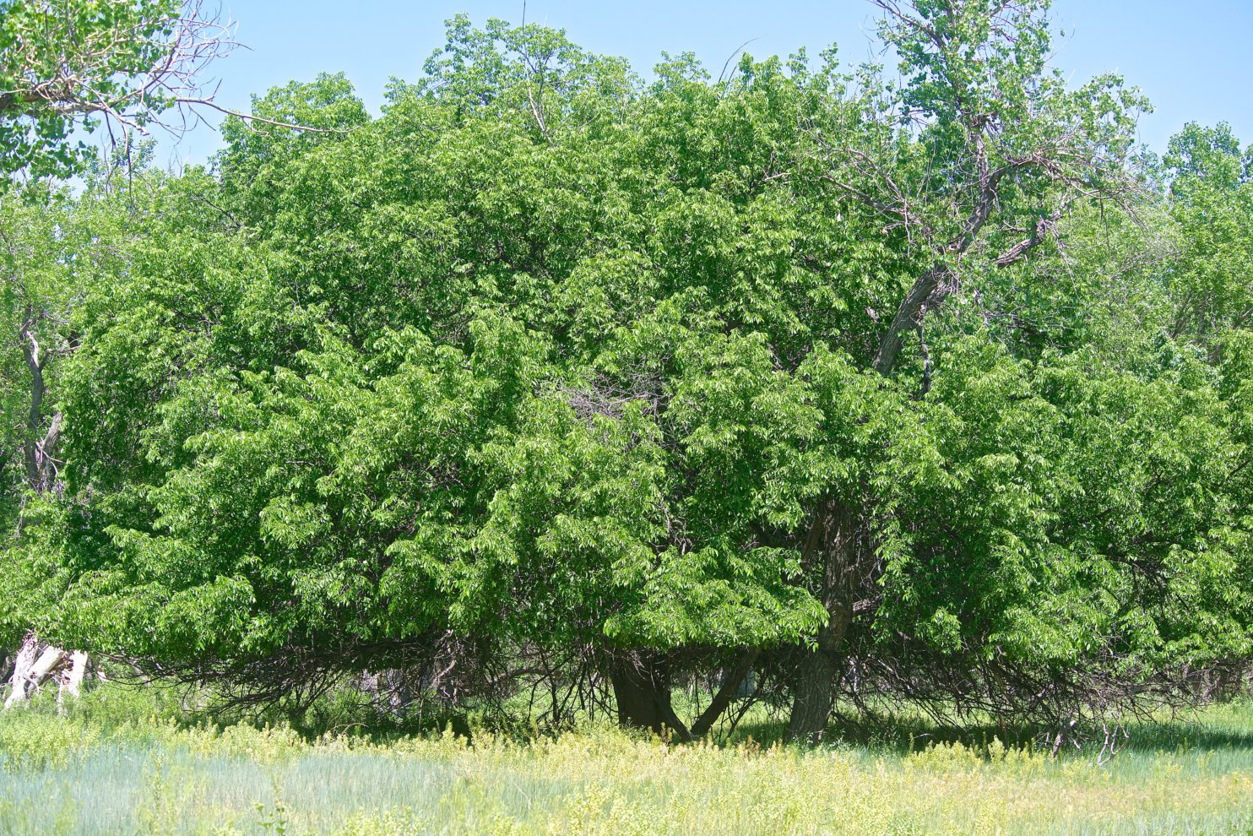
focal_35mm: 80
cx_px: 626
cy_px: 418
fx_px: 2785
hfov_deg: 25.4
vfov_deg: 17.1
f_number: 8
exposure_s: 1/800
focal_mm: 80
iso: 1000
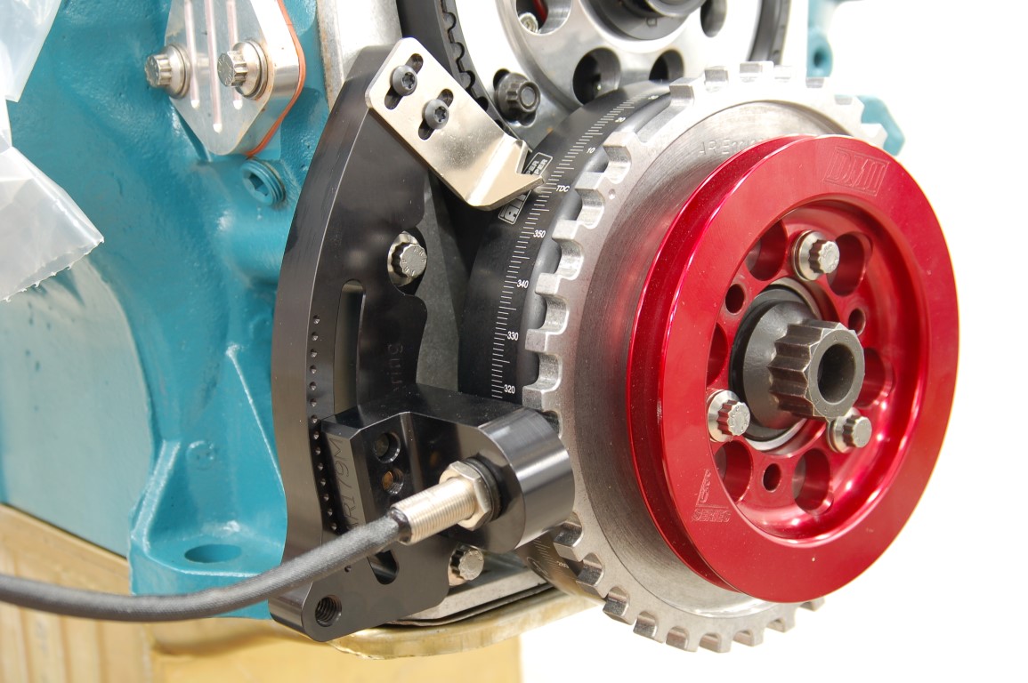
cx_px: 514
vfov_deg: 22.6
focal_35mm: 60
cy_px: 342
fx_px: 1712
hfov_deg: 33.4
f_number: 5.6
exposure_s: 1/1.6
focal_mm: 40
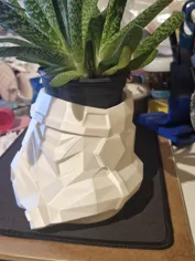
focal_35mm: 39
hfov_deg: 36.8
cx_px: 86
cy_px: 102
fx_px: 293
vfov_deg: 47.5
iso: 640
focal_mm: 5.54
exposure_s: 1/50
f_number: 1.8
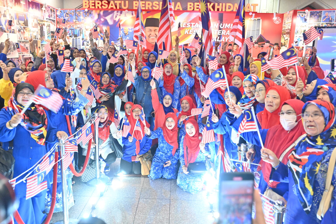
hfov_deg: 60.3
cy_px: 112
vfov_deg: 42.3
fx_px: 289
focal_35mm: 31
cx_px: 168
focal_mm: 31
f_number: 4
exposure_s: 1/125
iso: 5000
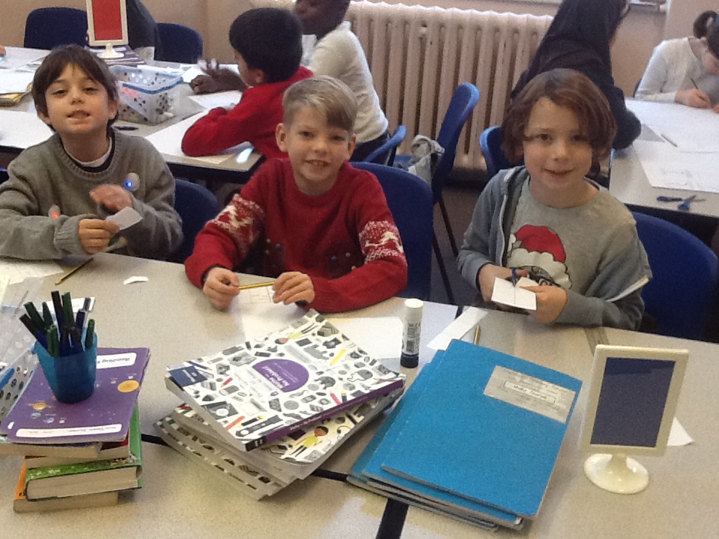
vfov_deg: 32.9
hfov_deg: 42.9
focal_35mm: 44
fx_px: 914
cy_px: 270
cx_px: 360
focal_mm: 2.03
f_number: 2.4
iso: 125
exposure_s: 1/30
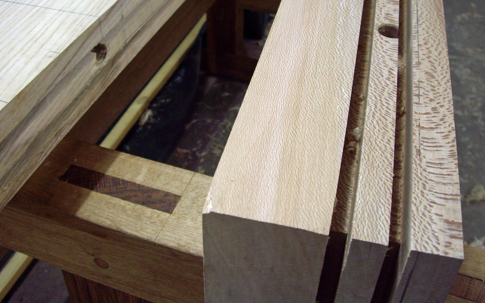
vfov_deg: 28.5
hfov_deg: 44.3
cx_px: 222
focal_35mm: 45
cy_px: 122
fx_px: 595
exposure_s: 1/20
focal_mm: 6.2
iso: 200
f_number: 2.7
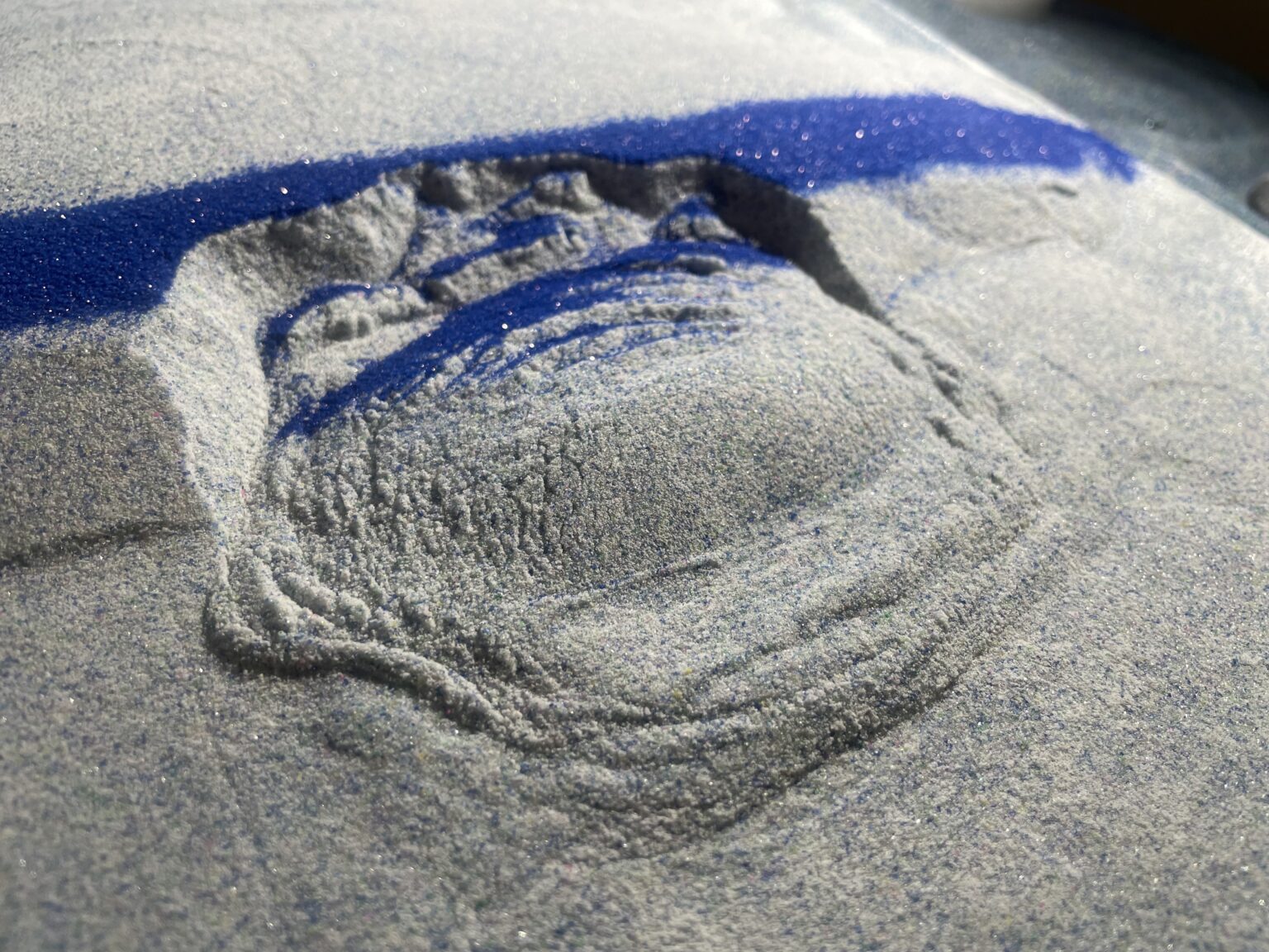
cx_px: 634
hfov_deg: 67.3
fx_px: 953
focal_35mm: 26
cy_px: 476
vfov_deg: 53.1
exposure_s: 1/120
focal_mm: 4.2
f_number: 1.6
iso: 50
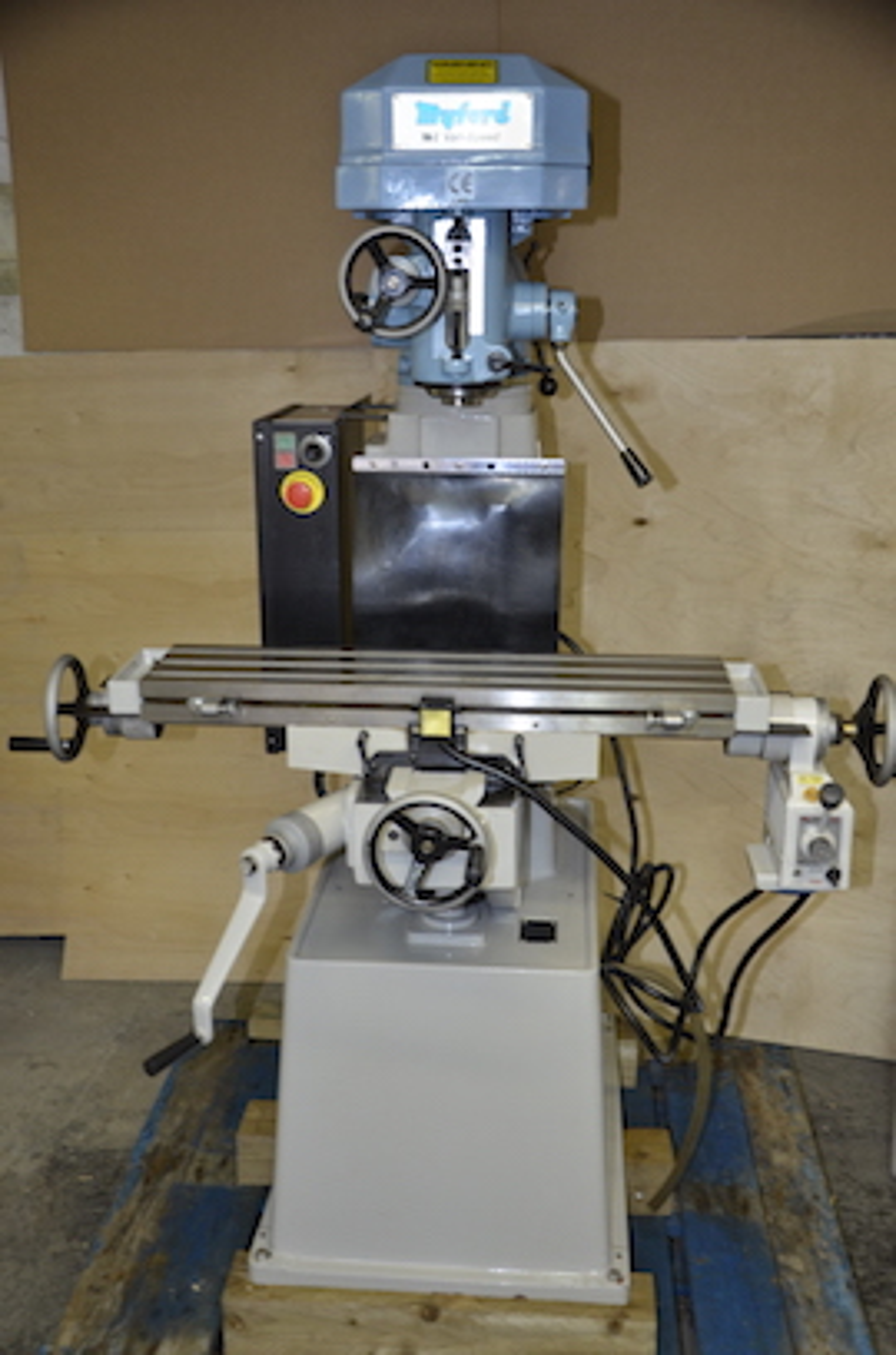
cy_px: 678
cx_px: 448
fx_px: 1407
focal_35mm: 38
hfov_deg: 35.3
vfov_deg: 51.4
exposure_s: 1/60
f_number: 4
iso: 800
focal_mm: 25
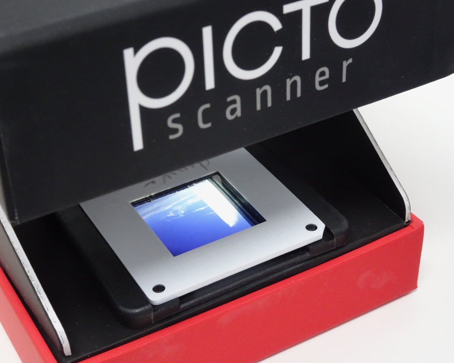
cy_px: 181
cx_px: 243
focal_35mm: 69
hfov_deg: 27.5
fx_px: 927
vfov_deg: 22.2
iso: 640
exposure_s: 1/80
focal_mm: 11.32
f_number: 4.5
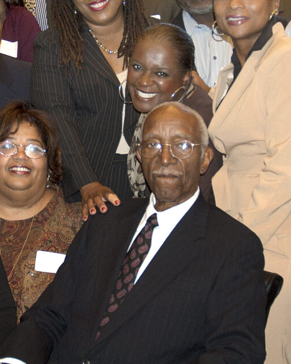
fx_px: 1099
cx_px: 7
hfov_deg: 14.9
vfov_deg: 18.8
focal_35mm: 102
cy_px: 145
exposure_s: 1/60
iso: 200
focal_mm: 24
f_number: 3.8
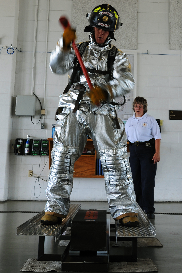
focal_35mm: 31
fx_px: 235
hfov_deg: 42.3
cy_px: 136
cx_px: 91
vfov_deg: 60.3
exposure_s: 1/50
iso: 400
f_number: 7.1
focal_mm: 31
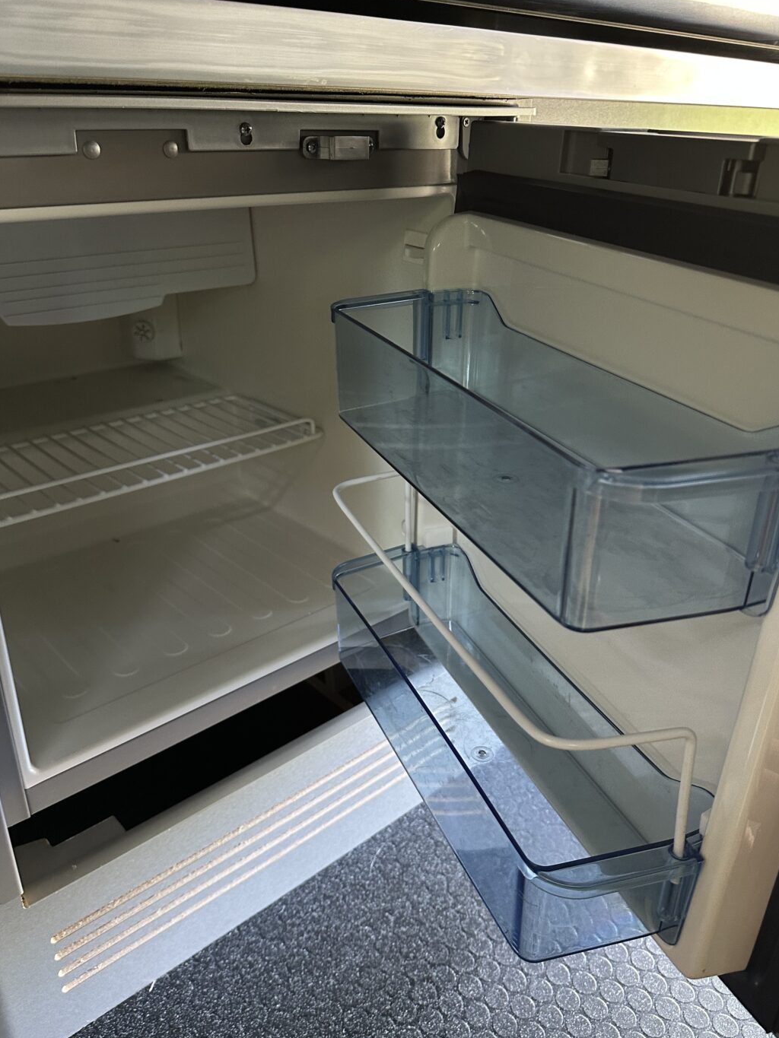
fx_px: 810
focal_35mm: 27
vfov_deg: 65.3
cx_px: 364
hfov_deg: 51.3
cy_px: 532
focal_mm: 6.86
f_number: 1.78
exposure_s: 1/71
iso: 250
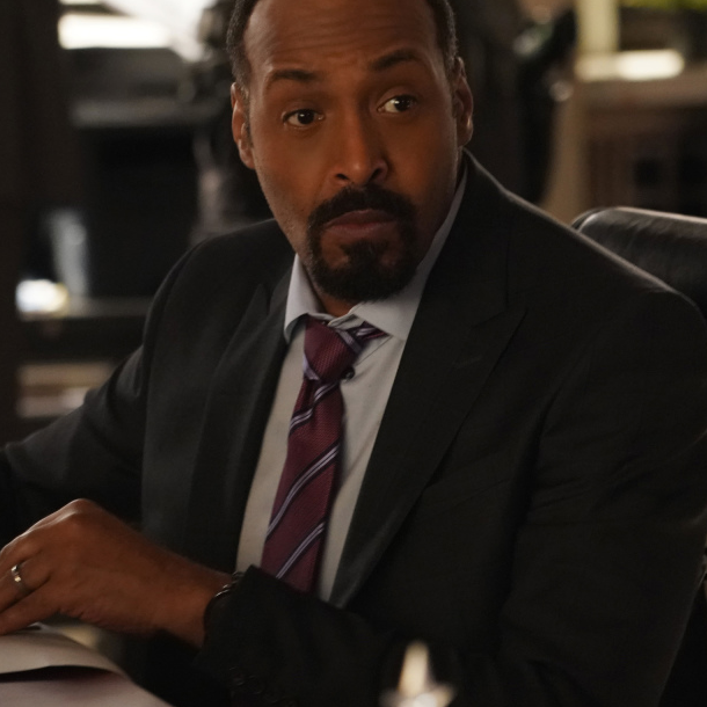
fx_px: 6609
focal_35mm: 286
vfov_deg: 6.1
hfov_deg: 6.1
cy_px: 340
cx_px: 322
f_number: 4
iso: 6400
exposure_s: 1/80
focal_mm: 171
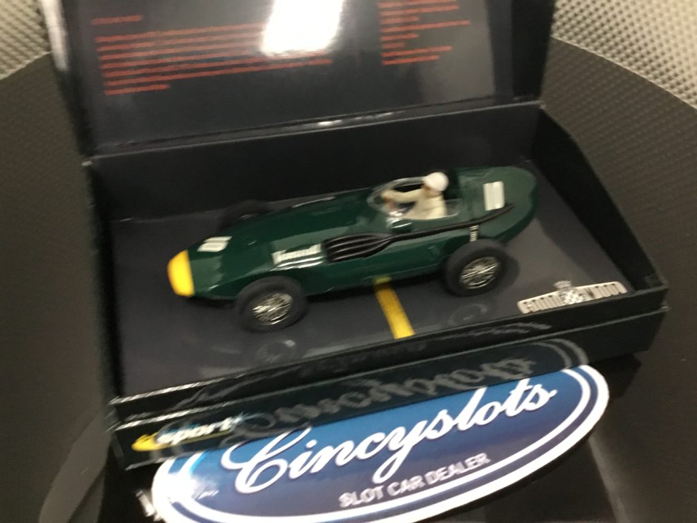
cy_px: 262
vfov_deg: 45.4
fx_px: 624
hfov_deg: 58.4
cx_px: 348
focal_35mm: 31
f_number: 2.4
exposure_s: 1/15
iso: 320
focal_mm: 3.3
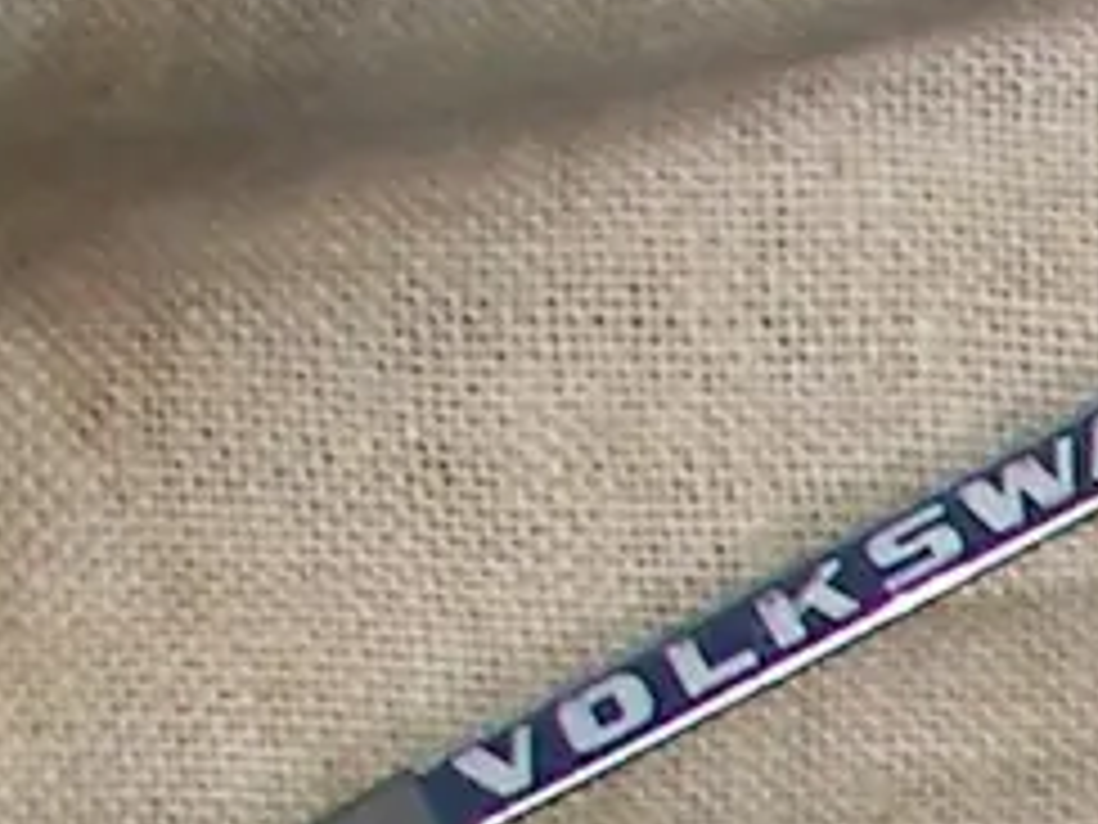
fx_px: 8977
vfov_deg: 5.1
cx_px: 3470
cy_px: 2125
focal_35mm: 283
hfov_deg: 6.3
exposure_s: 1/30
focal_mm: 6
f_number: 2.8
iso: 100
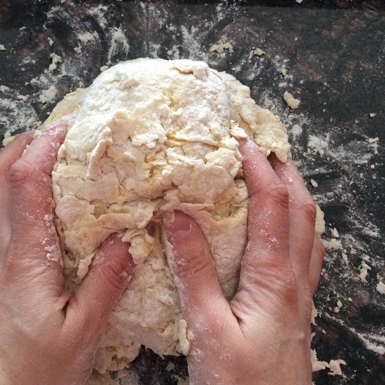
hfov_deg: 41.5
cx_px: 140
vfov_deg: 41.9
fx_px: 503
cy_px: 189
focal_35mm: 40
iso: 250
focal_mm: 3.3
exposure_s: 1/24
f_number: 2.4
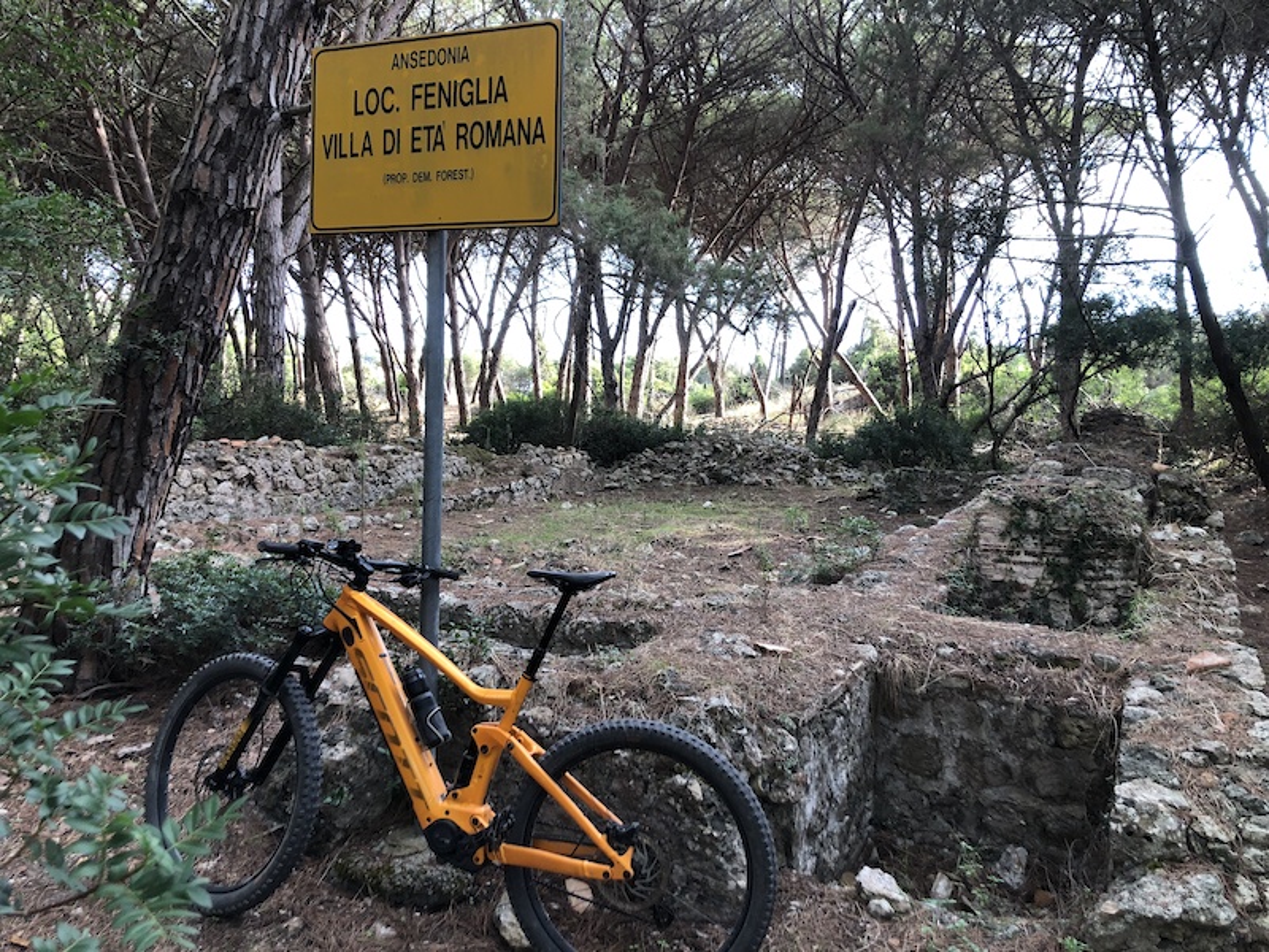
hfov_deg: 63.4
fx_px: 1026
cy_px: 476
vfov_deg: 49.7
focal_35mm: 28
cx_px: 634
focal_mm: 3.99
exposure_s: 1/120
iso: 40
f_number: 1.8
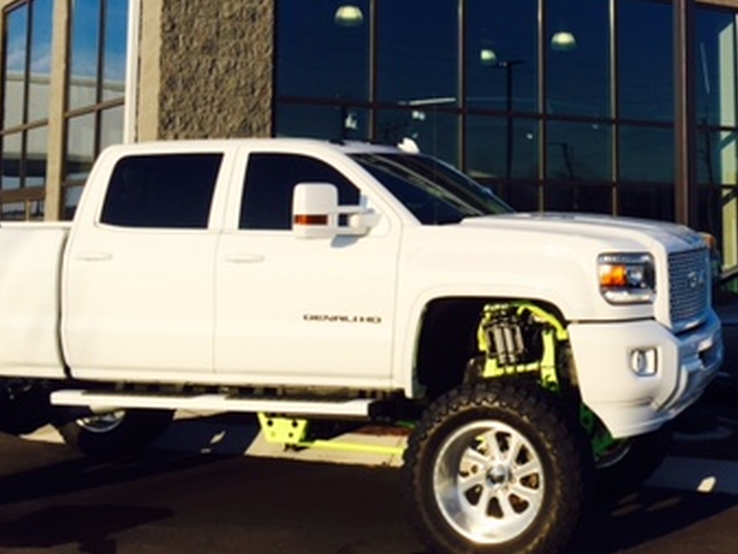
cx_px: 587
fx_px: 1173
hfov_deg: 33.9
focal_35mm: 55
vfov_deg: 26.0
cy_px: 96
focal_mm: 4.15
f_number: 2.2
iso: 32
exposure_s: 1/1980
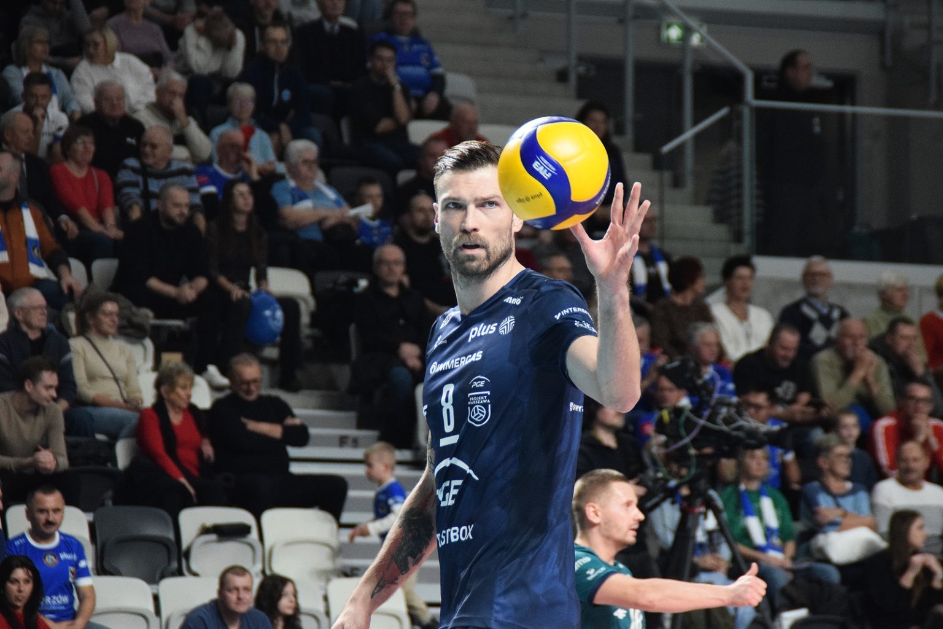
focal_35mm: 225
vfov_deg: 6.1
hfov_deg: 9.1
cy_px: 314
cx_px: 472
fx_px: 5893
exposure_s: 1/500
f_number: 6.3
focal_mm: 150
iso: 3200
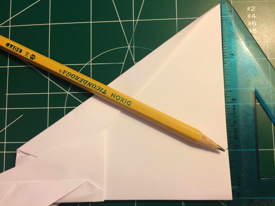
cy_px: 103
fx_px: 230
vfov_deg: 48.2
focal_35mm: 29
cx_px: 138
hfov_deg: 61.7
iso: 80
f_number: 2.2
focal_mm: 4.15
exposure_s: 1/30
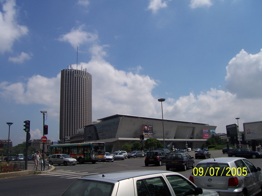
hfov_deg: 54.0
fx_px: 257
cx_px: 131
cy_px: 98
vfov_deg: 41.8
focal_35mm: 34
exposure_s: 1/1000
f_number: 5.6
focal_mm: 5.6
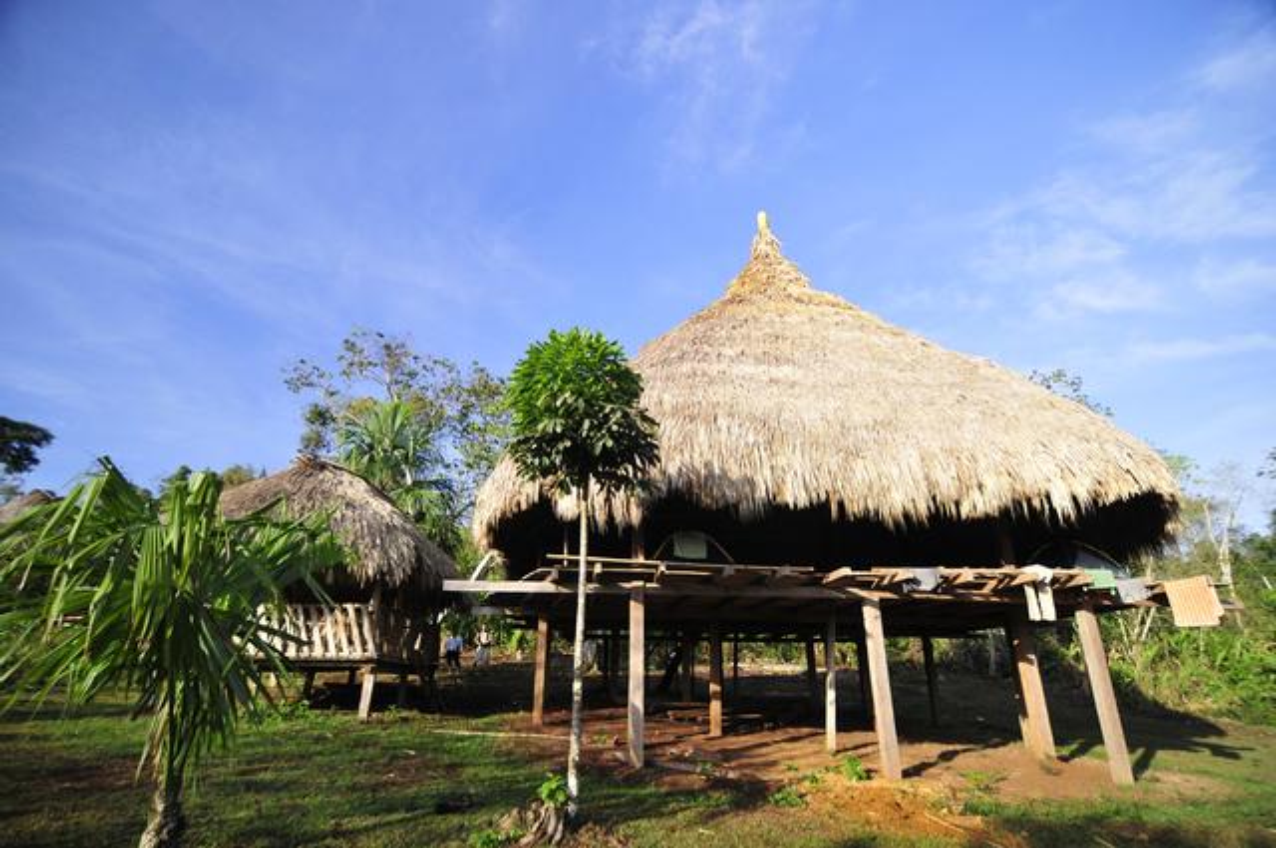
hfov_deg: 95.1
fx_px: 584
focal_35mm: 16
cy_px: 424
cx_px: 638
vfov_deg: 71.9
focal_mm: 11
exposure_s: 1/1250
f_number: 2.8
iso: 500
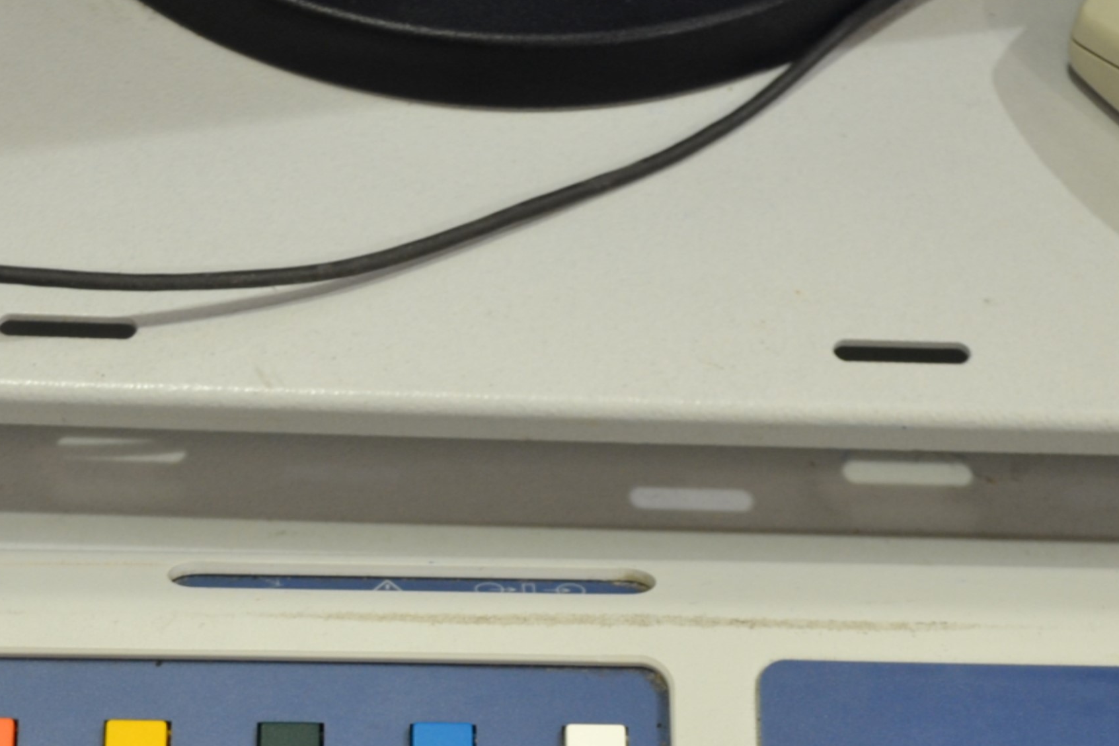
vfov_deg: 13.6
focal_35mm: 98
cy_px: 886
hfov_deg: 20.8
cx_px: 490
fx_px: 3045
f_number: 4
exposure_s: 1/20
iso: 400
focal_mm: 24
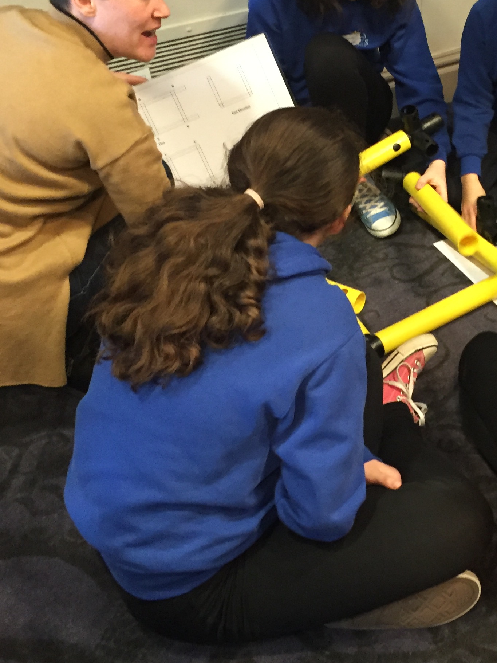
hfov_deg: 27.3
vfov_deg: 36.7
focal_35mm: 52
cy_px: 272
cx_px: 423
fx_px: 995
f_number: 2.2
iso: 250
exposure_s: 1/25
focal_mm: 4.15
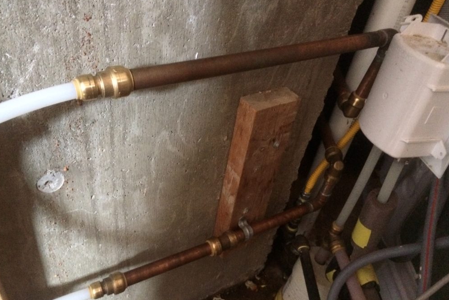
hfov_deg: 60.3
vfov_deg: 42.3
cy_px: 164
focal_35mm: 31
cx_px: 220
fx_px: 387
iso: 640
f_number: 2.2
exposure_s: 1/15
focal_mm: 4.15
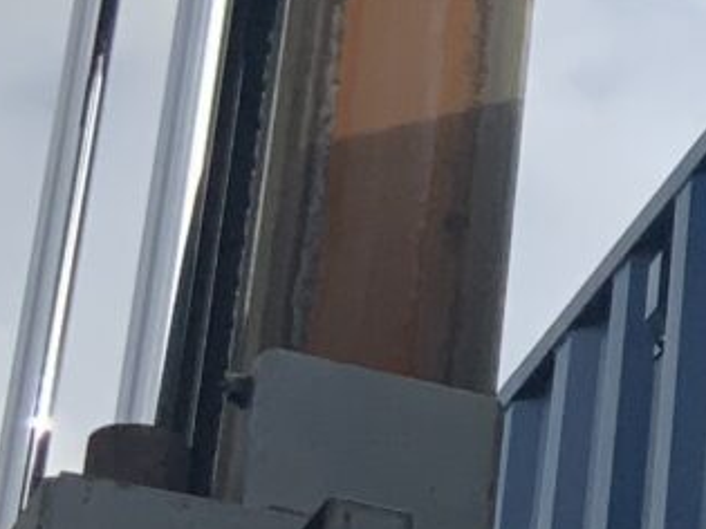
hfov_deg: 10.0
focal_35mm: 177
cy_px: 451
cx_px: 1620
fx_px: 3609
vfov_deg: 8.4
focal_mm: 3
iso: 20
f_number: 1.8
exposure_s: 1/2959
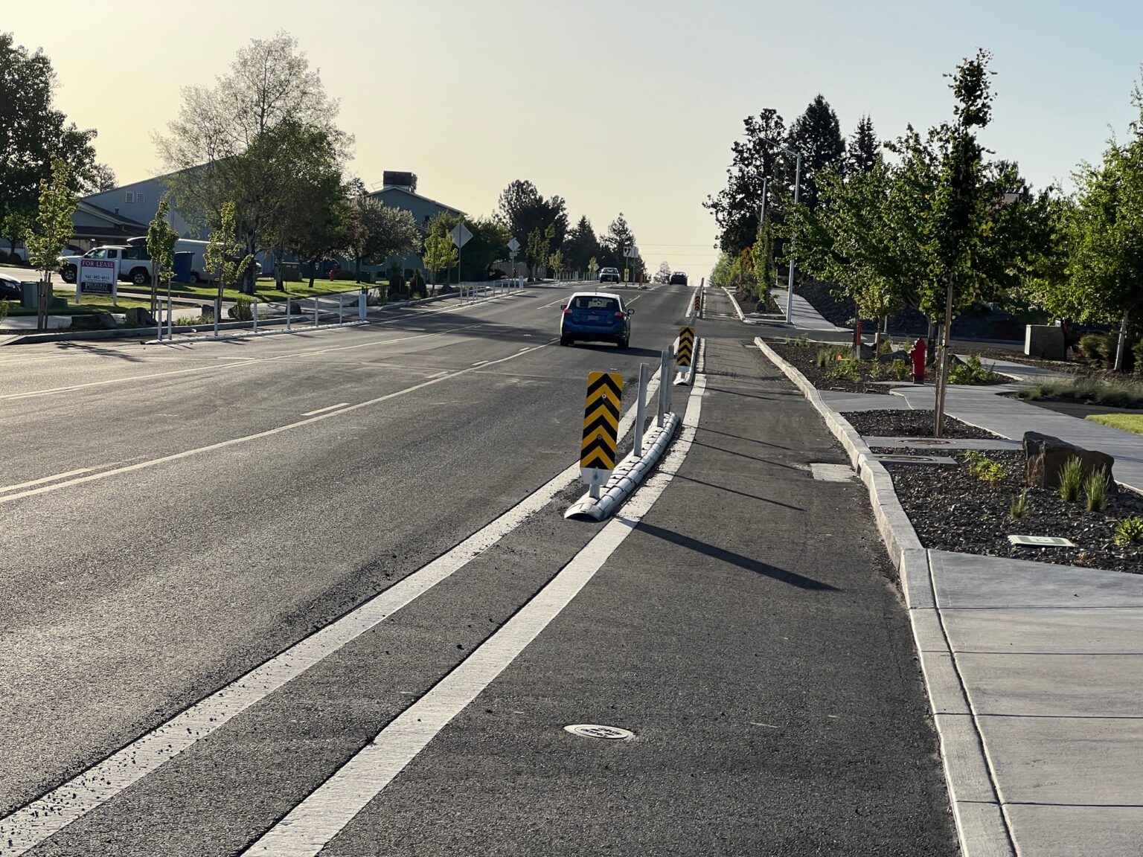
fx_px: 2542
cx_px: 572
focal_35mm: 77
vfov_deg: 19.1
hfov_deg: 25.3
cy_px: 428
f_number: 2.8
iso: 32
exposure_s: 1/1119
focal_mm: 9
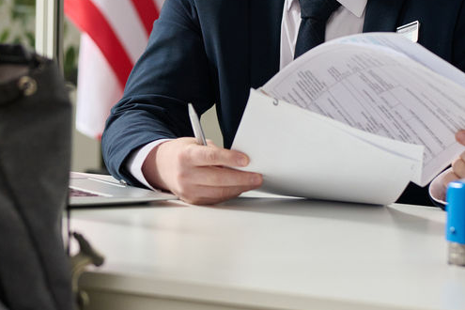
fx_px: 2841
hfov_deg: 9.3
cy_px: -19
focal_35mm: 220
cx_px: 101
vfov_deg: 6.2
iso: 640
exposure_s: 1/160
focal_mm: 85
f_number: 2.8
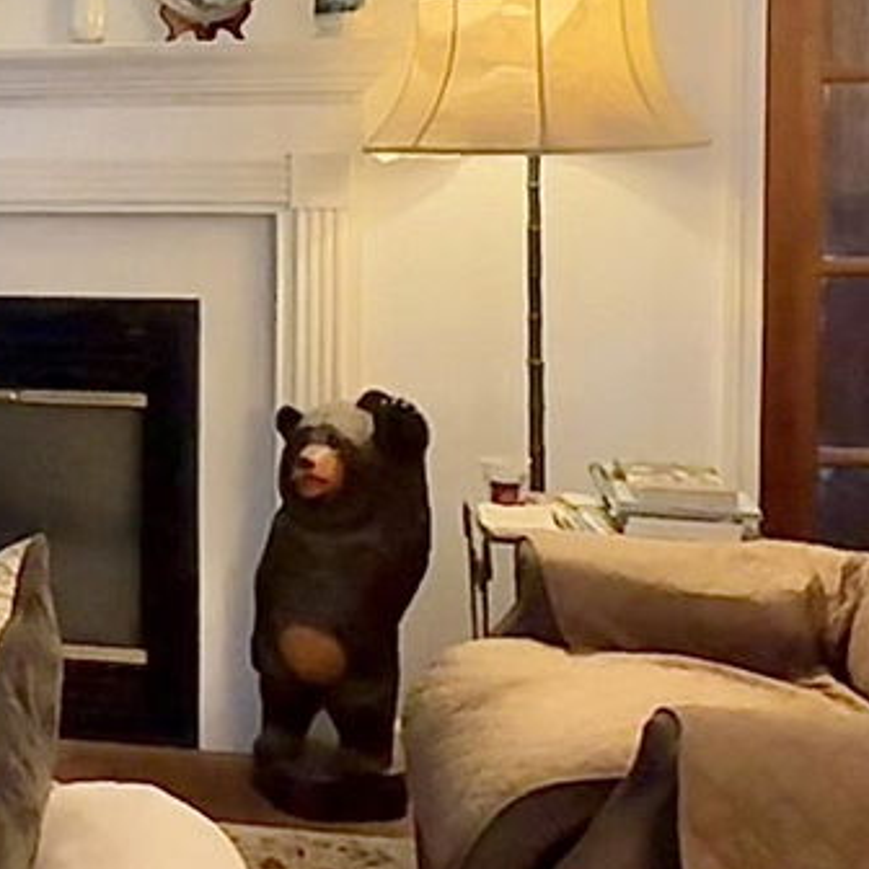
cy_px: 217
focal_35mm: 59
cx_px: -409
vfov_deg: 28.6
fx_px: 1676
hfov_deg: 23.6
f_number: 2.2
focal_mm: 2.22
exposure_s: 1/60
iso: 800
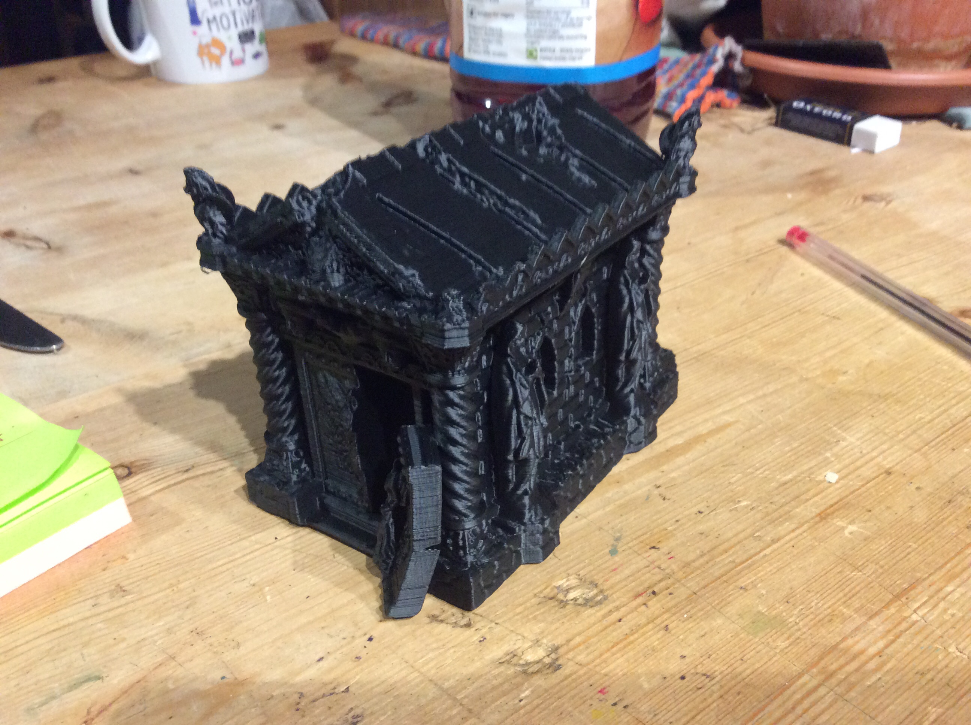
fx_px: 896
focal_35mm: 32
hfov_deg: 56.9
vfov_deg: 44.1
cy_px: 362
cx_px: 486
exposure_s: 1/25
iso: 200
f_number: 2.4
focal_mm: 3.3
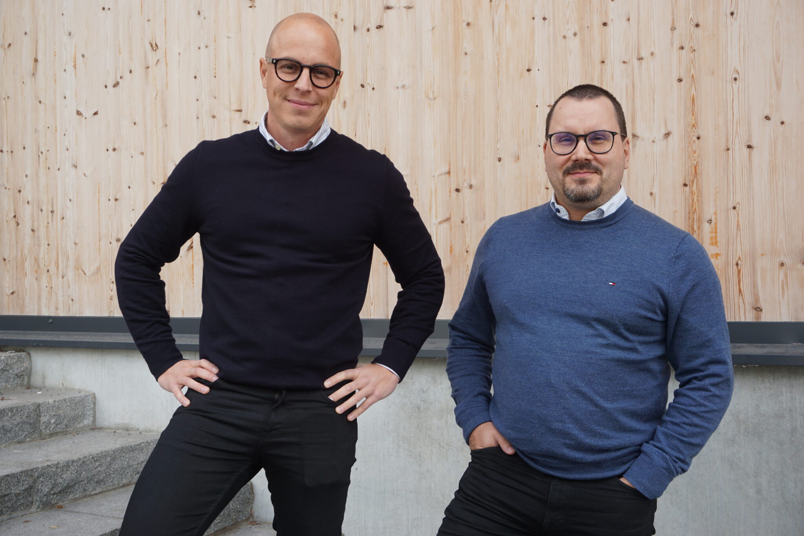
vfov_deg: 33.0
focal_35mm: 40
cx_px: 402
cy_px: 268
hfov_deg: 47.9
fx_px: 904
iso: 100
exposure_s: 1/60
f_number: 6.3
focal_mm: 27
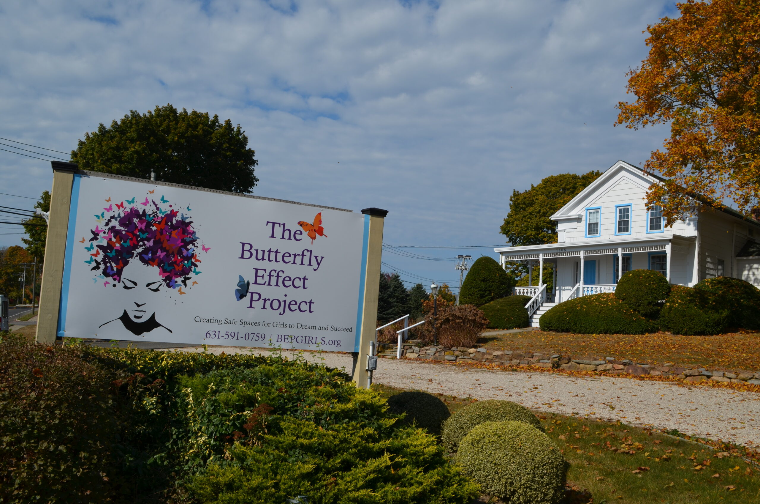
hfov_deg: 57.3
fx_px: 695
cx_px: 380
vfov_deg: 39.8
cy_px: 252
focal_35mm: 33
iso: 100
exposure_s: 1/400
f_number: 10
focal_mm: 22
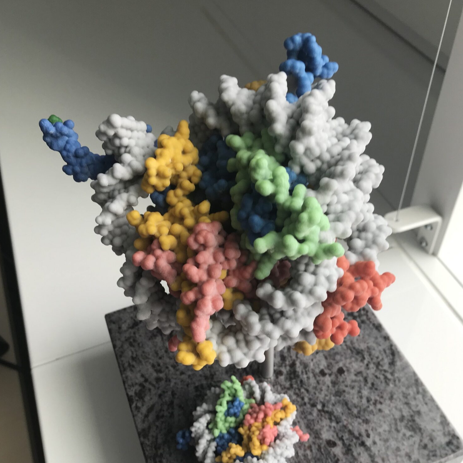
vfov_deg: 48.0
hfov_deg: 48.4
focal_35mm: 34
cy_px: 287
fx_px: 515
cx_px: 235
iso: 20
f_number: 1.8
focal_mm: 3.99
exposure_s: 1/103
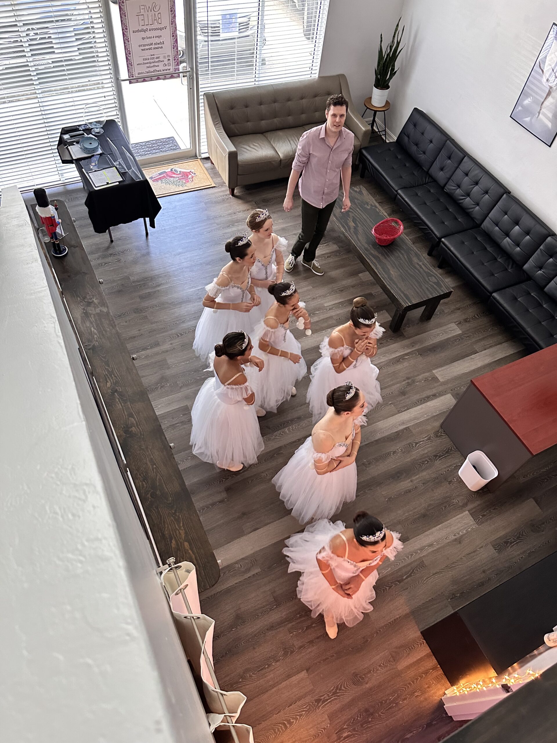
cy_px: 372
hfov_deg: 56.8
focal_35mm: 24
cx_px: 278
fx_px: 515
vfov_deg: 71.6
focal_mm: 6.86
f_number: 1.78
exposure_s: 1/60
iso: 400
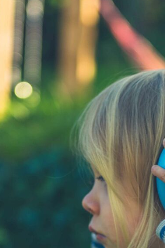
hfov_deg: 8.5
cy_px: 329
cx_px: 137
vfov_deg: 12.3
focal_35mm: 161
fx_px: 1107
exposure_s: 1/160
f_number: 2.8
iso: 200
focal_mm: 55
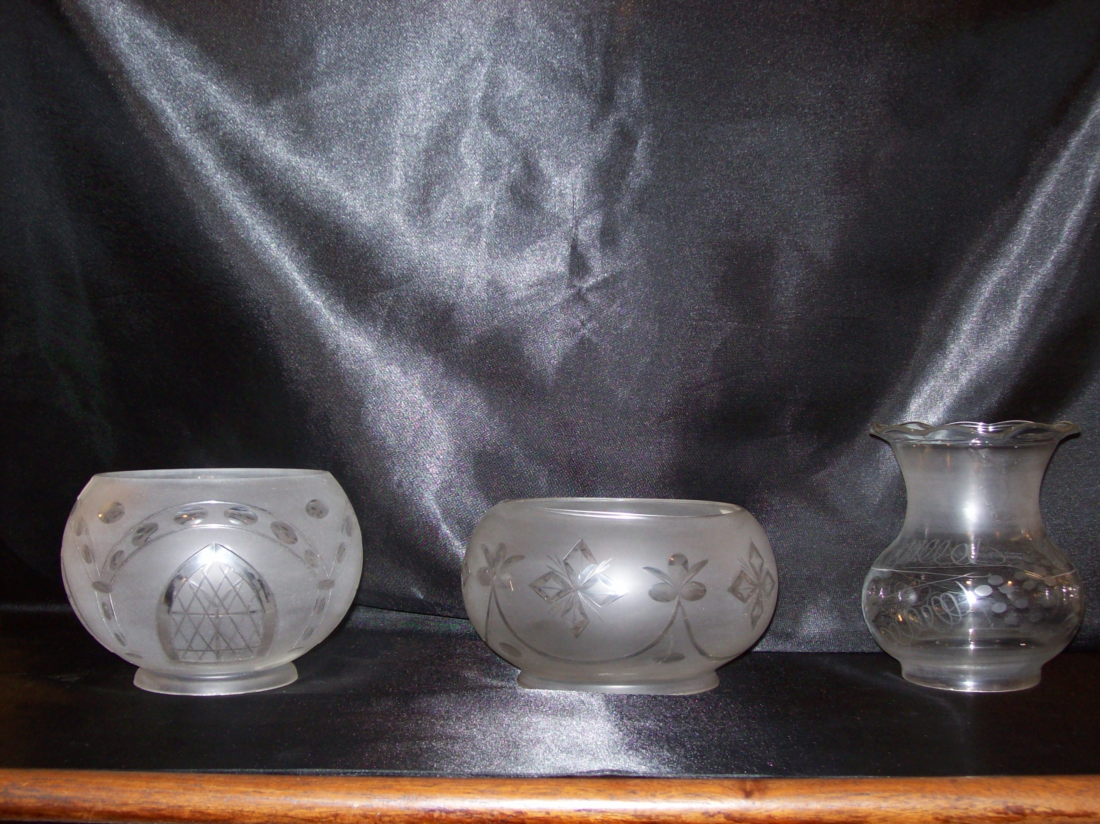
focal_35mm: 45
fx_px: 1429
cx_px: 550
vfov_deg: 32.2
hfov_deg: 42.1
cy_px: 412
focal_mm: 7.6
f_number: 3
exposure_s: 1/73.6
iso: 80
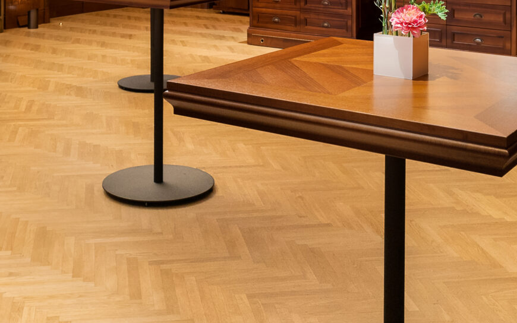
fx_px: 846
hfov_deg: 33.9
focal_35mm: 60
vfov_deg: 20.1
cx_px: 219
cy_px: -82
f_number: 5.6
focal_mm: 20
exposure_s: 2.5
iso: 100
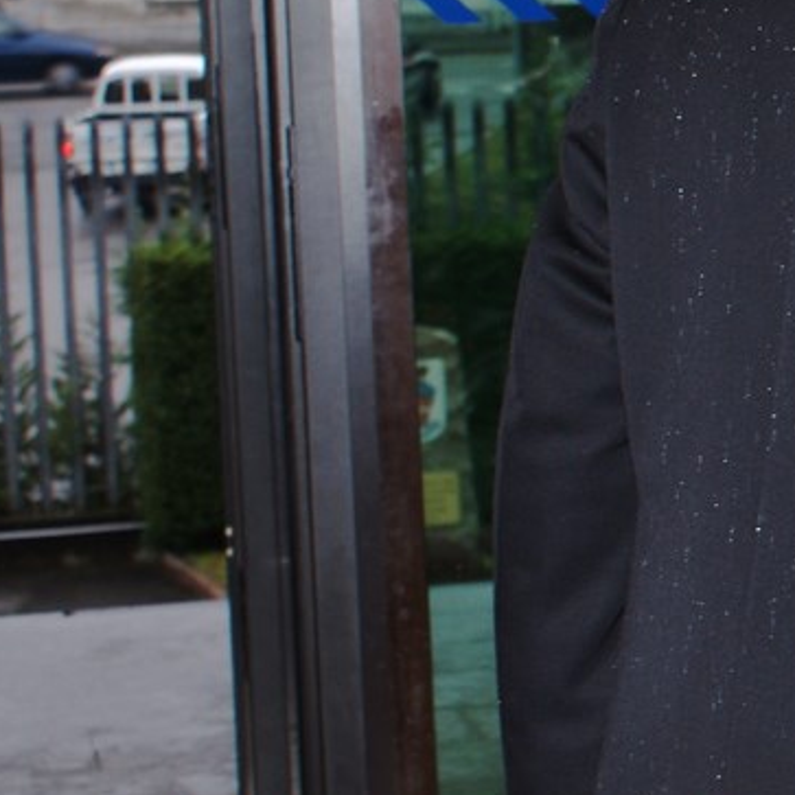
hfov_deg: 9.5
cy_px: 176
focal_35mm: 169
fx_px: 4391
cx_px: 1739
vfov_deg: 10.3
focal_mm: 30
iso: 200
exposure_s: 1/60
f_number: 5.6
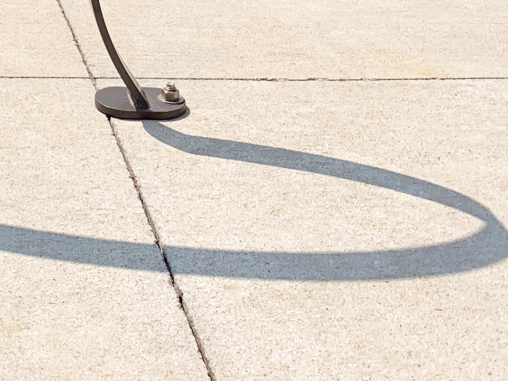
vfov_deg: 15.1
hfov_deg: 20.9
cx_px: -80
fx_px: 1291
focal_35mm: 88
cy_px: -249
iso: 25
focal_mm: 4.25
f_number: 1.8
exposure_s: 1/4274
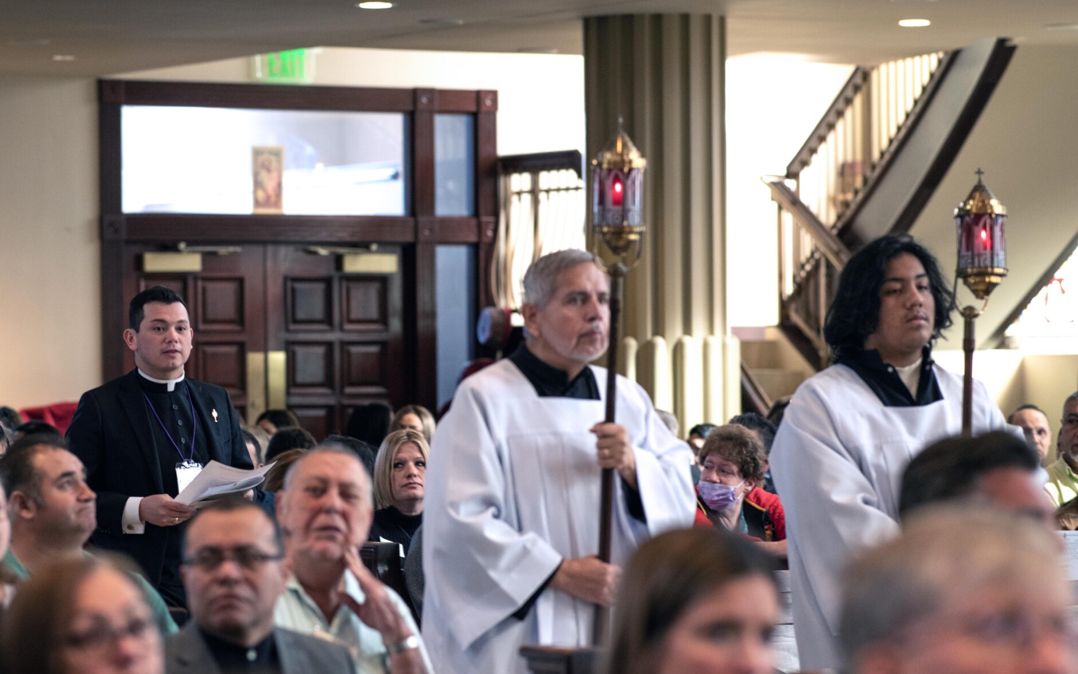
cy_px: 341
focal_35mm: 145
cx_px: 357
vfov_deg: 9.0
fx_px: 4260
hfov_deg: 14.4
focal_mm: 105
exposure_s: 1/125
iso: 900
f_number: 2.8
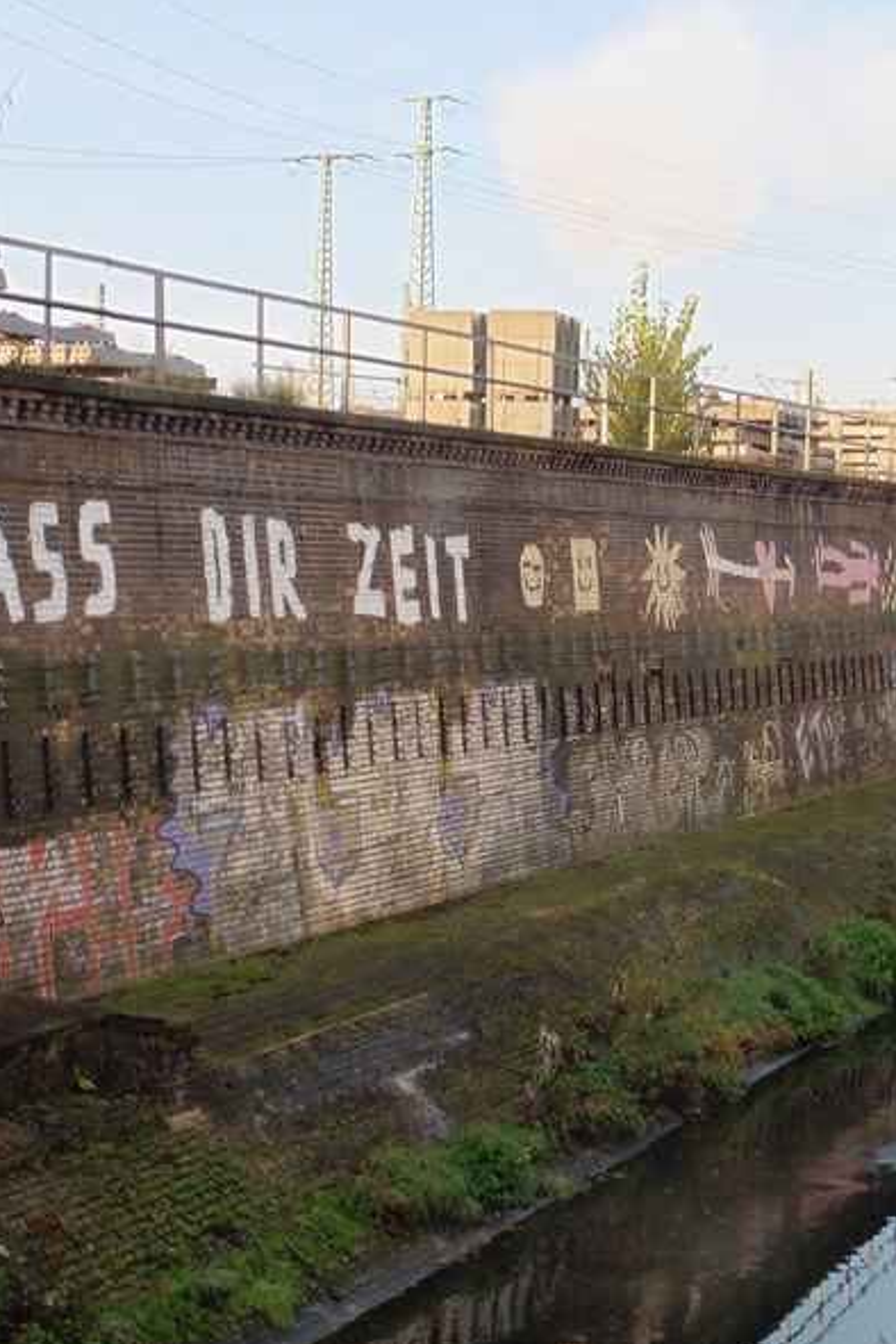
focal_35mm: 76
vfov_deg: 26.7
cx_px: 646
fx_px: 2837
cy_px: 678
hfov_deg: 17.9
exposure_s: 1/100
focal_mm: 9.7
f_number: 4.6
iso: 100
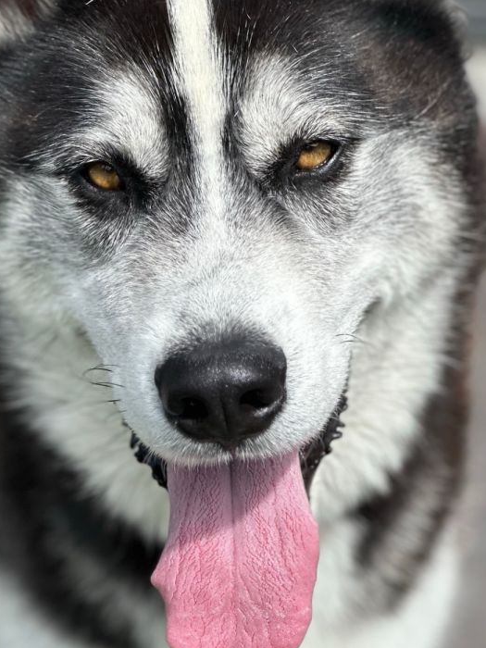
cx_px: 129
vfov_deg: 14.9
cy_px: 421
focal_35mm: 132
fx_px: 2471
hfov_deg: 11.2
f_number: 2.8
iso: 32
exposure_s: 1/595
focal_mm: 9
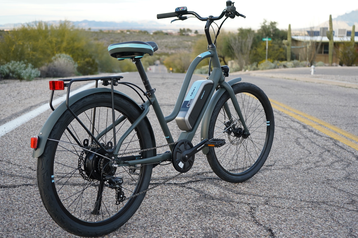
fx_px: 428
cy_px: 119
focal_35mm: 43
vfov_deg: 31.2
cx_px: 179
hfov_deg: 45.4
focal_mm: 43
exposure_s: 1/160
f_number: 4.5
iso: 200
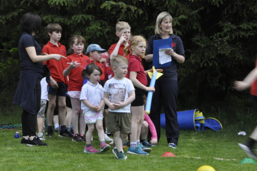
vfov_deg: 8.7
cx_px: 128
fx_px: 1123
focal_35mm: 158
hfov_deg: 13.1
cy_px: 86
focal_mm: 105
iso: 1000
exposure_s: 1/60
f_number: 29
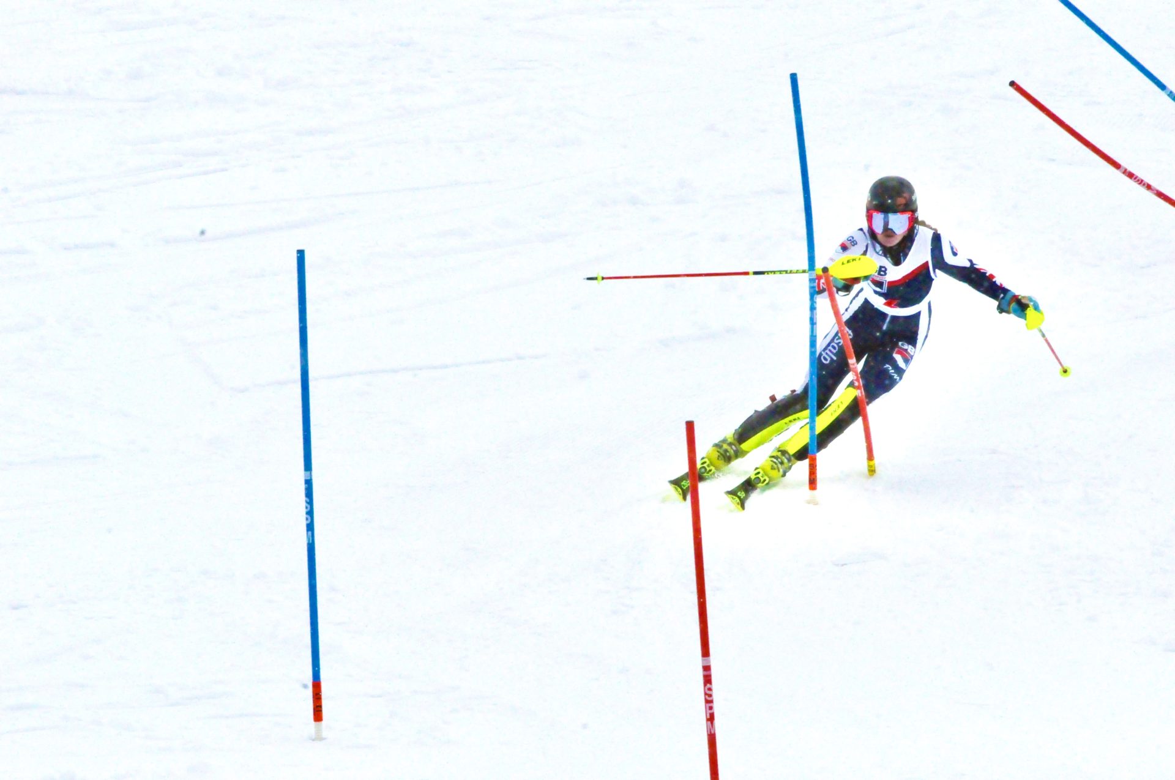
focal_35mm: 450
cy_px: 390
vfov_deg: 3.0
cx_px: 588
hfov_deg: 4.6
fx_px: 14669
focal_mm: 300
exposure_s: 1/4000
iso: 6400
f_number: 25
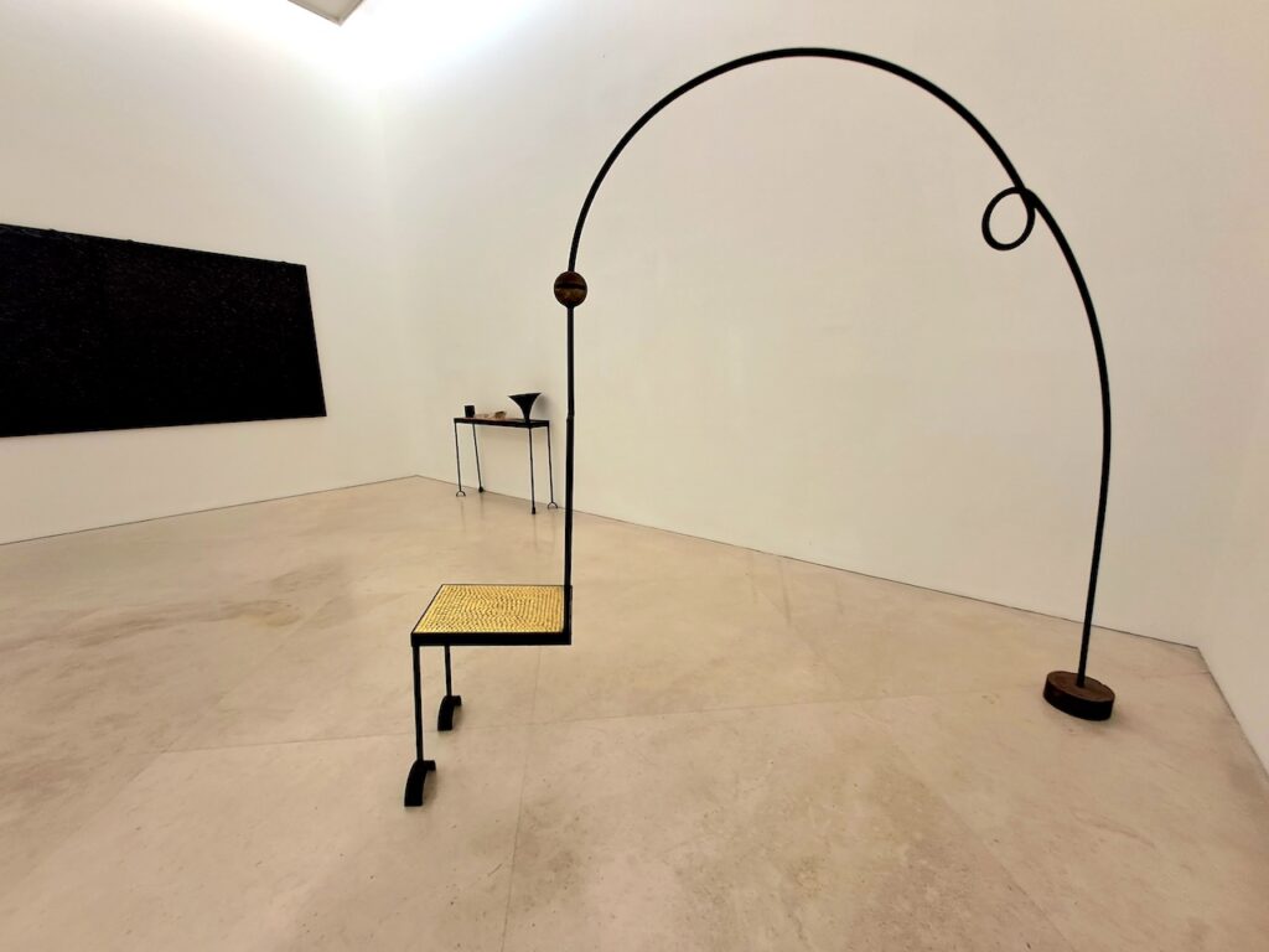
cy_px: 476
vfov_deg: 89.9
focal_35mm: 13
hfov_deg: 106.2
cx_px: 634
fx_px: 477
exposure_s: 1/50
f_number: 2.2
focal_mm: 1.42
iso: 80
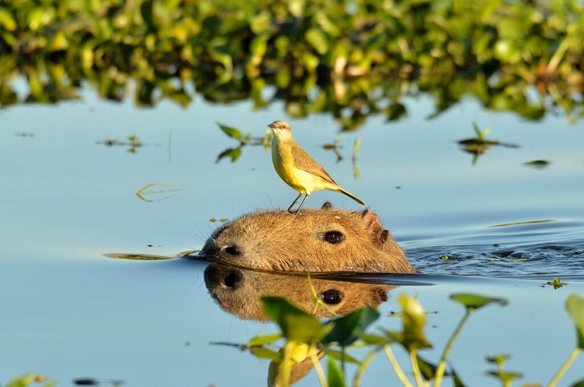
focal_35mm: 450
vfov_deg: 3.0
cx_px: 292
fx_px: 7284
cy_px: 194
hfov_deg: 4.6
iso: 800
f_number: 8
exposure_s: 1/1000
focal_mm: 300
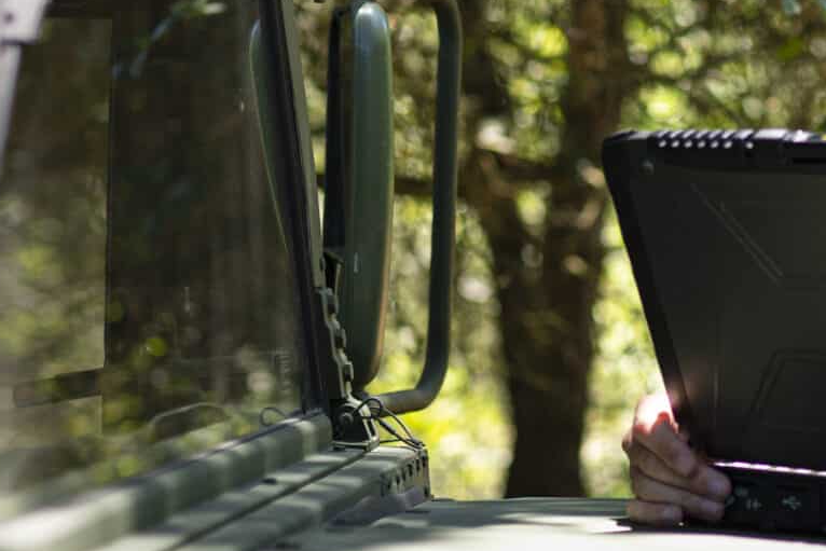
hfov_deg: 17.2
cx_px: 776
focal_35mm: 117
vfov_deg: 11.7
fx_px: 2685
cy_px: 190
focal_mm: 35
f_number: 1.8
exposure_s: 1/800
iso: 160
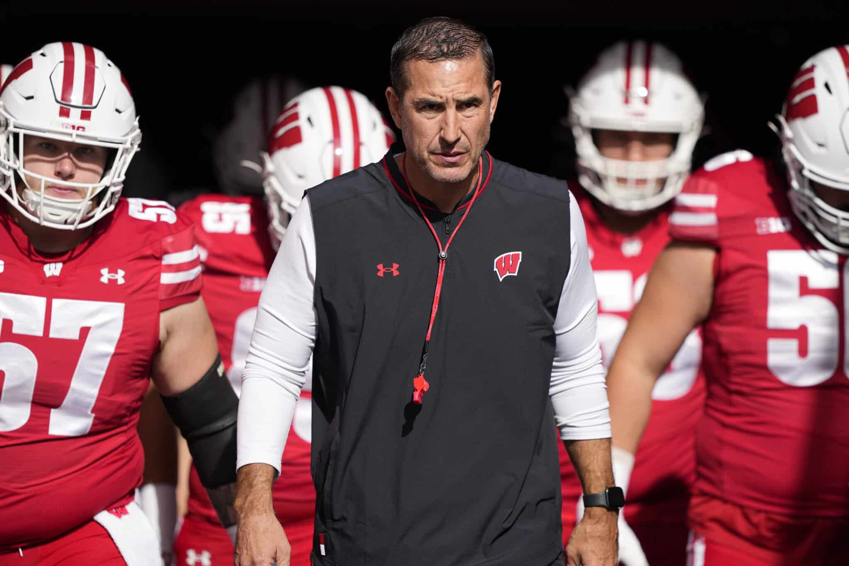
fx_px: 9432
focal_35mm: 400
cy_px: 283
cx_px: 424
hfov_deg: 5.2
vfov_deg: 3.4
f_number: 2.8
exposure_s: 1/2500
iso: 160
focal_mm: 400
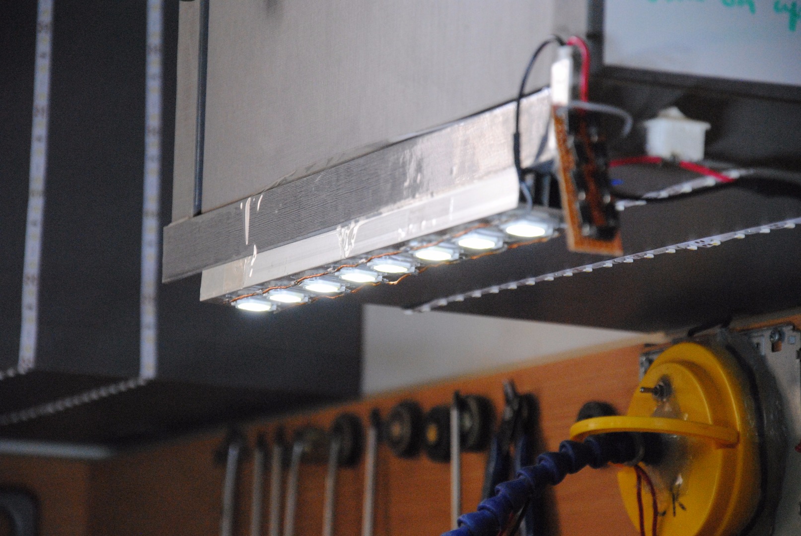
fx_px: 3509
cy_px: 268
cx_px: 400
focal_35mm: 158
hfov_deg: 13.0
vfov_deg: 8.7
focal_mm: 105
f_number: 5.6
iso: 1600
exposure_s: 1/125
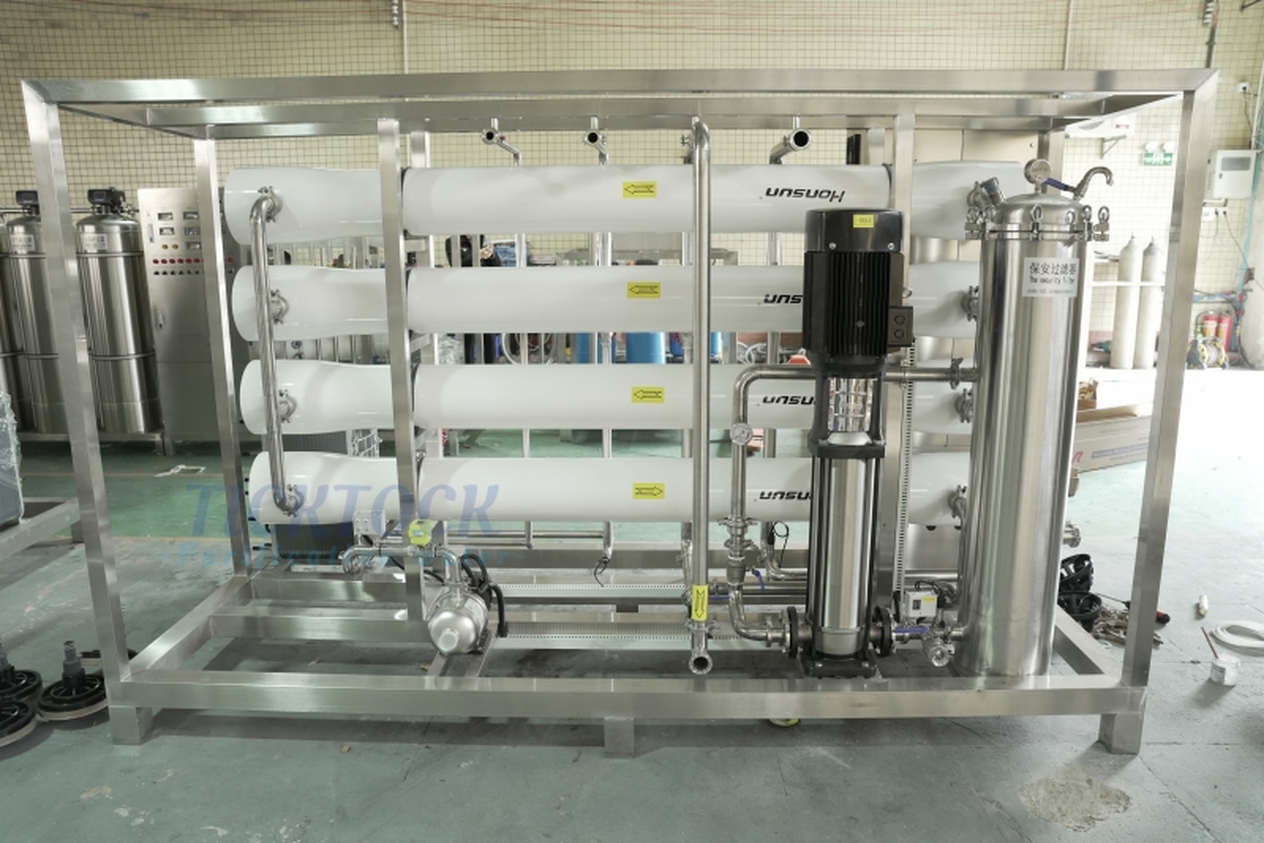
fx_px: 934
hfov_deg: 68.2
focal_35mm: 27
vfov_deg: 48.6
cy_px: 422
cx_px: 632
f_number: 4.5
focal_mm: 26.6
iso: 1600
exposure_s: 1/125
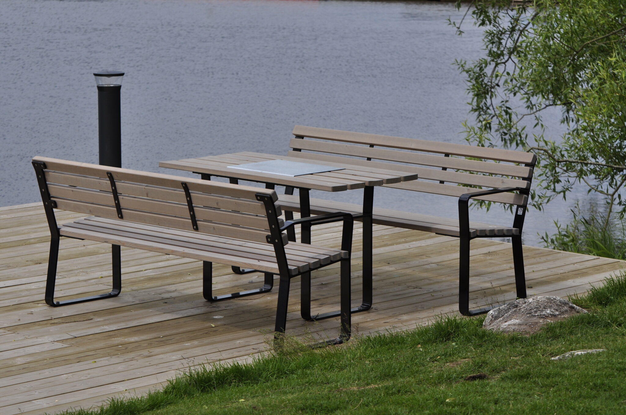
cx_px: 313
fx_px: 2214
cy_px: 208
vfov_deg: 10.7
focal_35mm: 128
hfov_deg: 16.1
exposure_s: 1/1000
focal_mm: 85
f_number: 6.3
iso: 200
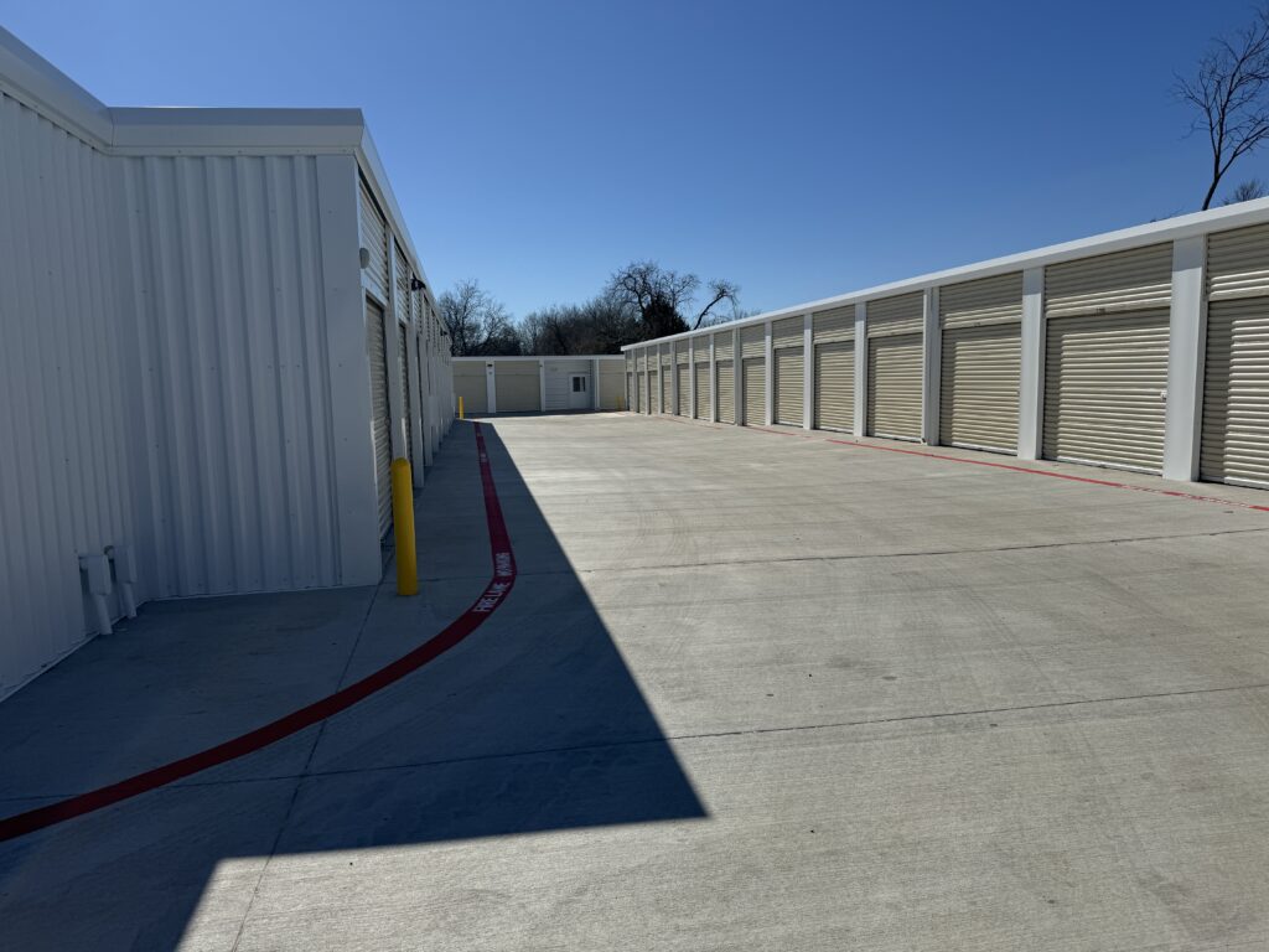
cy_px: 476
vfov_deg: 56.8
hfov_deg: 71.6
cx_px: 634
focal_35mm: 24
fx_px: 880
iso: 80
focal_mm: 6.86
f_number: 1.78
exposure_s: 1/10417
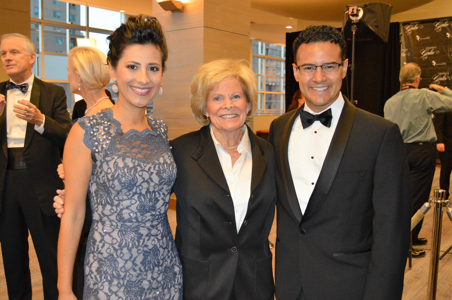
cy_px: 150
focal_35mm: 33
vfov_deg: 39.9
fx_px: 414
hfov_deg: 57.3
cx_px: 226
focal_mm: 22
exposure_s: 1/60
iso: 2500
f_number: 3.5
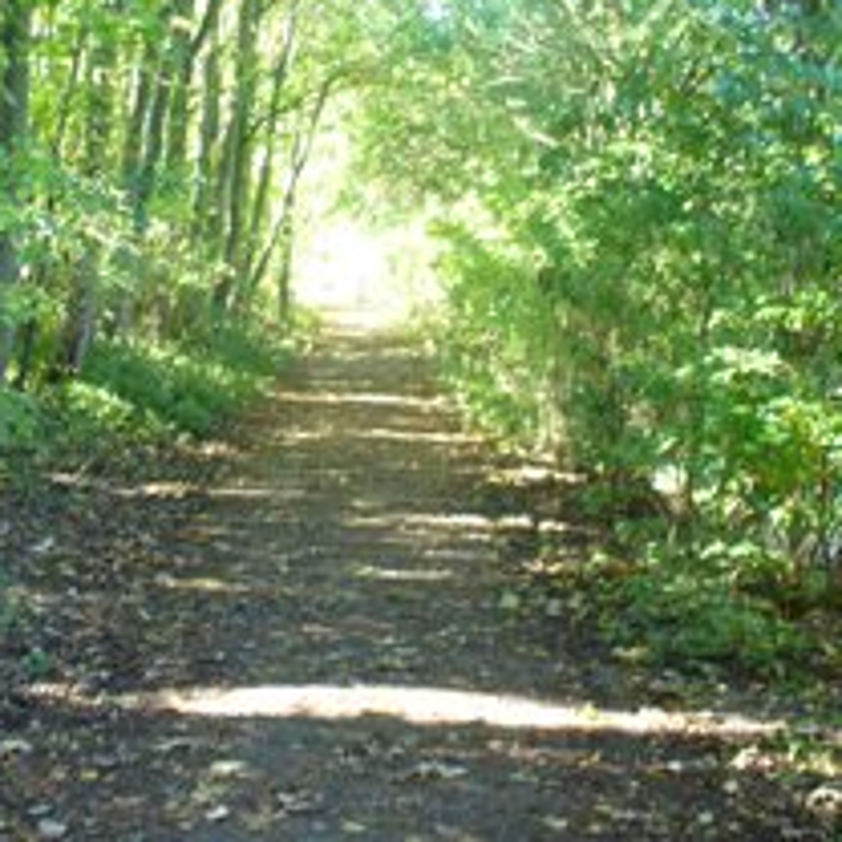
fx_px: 1679
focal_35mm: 61
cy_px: 271
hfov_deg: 28.1
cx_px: 346
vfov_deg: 28.0
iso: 160
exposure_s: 1/15
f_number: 2.8
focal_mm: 6.1
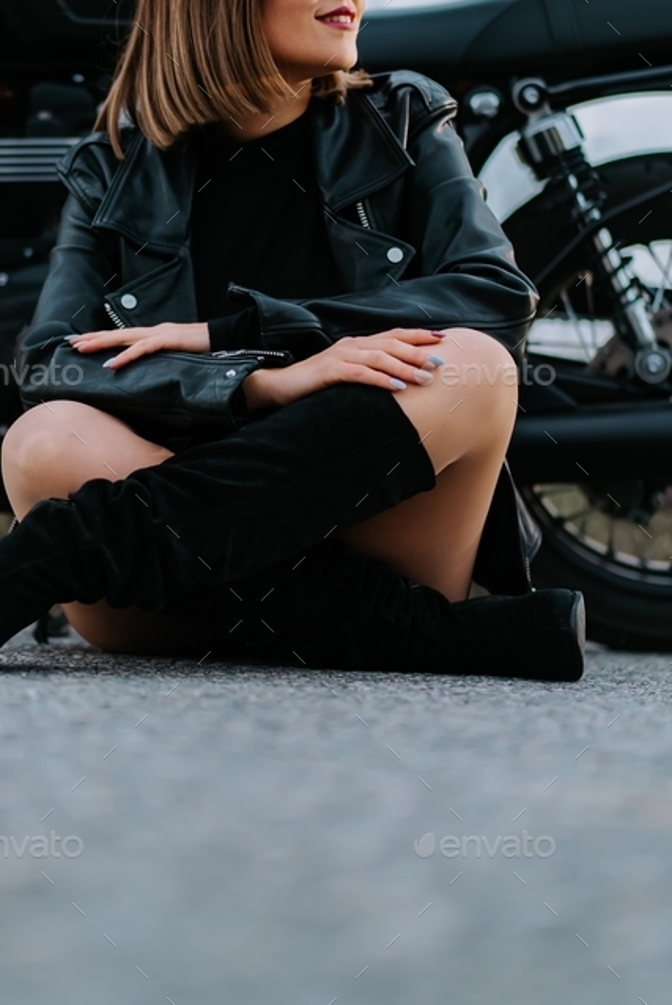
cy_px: 361
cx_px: 244
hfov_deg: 17.9
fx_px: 2124
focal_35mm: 76
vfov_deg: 26.5
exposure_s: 1/250
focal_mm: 55
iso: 500
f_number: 1.8
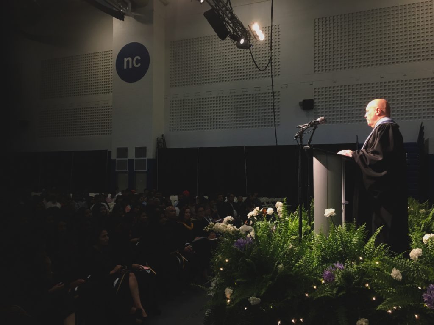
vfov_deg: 48.2
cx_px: 217
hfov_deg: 61.7
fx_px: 364
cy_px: 162
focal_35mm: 29
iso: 100
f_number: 2.2
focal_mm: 4.15
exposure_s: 1/30
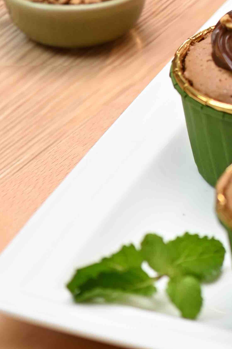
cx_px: 388
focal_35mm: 379
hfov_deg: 3.6
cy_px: -144
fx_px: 3669
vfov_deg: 5.4
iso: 500
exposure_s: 1/100
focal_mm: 105
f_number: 5
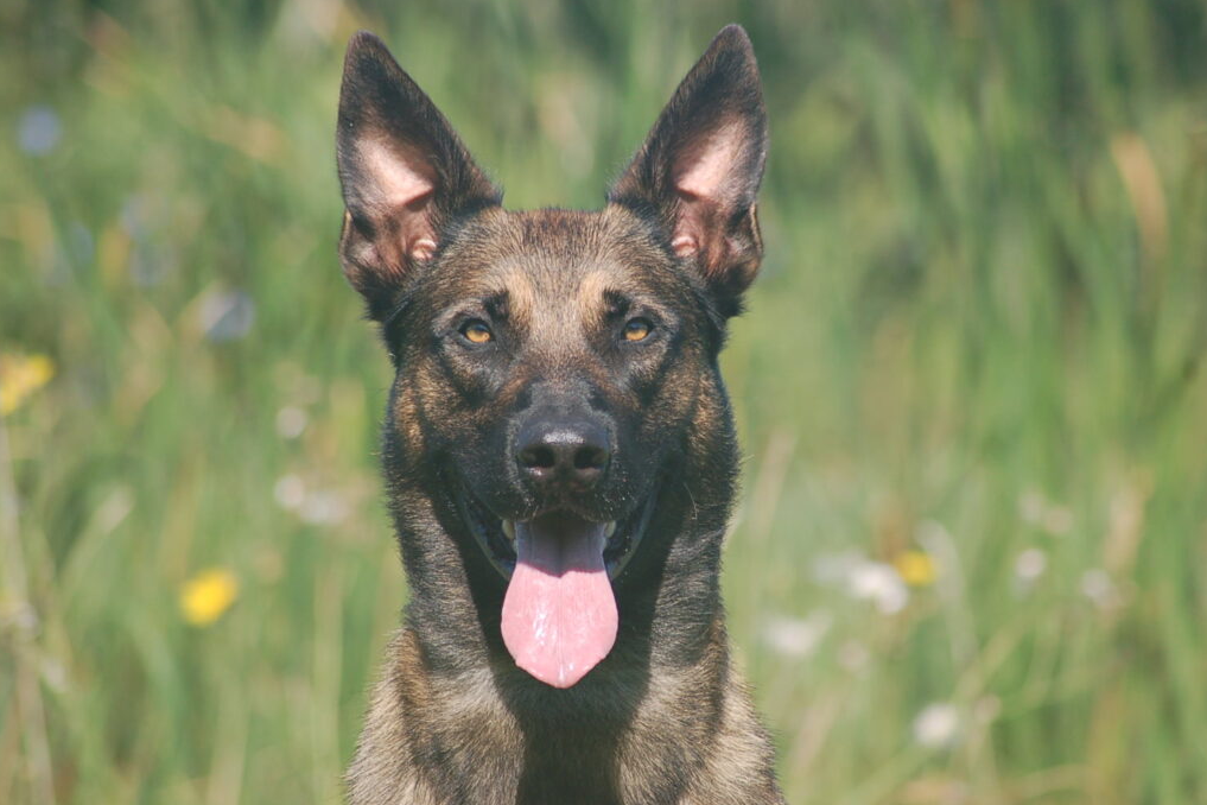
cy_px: 402
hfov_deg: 6.2
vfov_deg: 4.1
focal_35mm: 332
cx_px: 604
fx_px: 11130
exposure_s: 1/1250
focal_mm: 220
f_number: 5
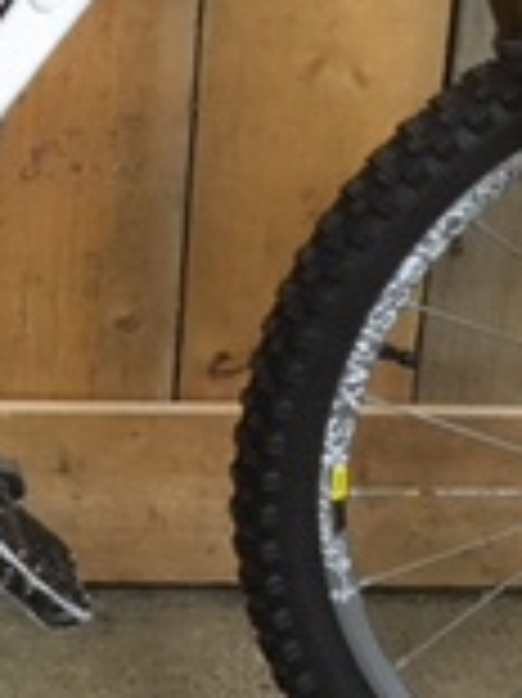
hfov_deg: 12.0
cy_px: 86
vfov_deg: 16.2
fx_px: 2416
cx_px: -135
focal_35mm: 120
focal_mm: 4.15
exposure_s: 1/30
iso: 160
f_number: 2.2
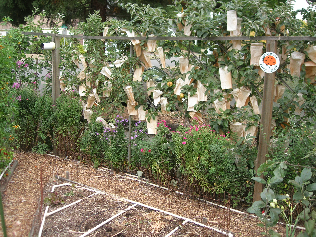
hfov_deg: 49.0
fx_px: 347
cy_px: 118
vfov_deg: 37.7
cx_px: 158
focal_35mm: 38
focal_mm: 7.8
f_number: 2.8
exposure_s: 1/130
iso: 64
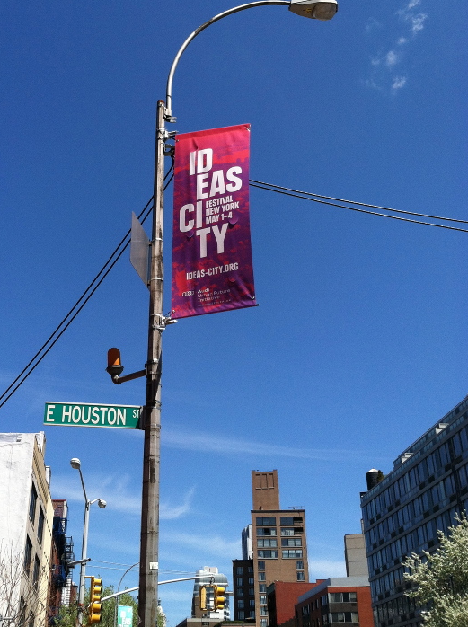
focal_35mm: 45
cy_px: 243
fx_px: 814
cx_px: 183
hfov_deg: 32.0
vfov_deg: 41.9
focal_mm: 3.85
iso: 80
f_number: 2.8
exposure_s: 1/1304
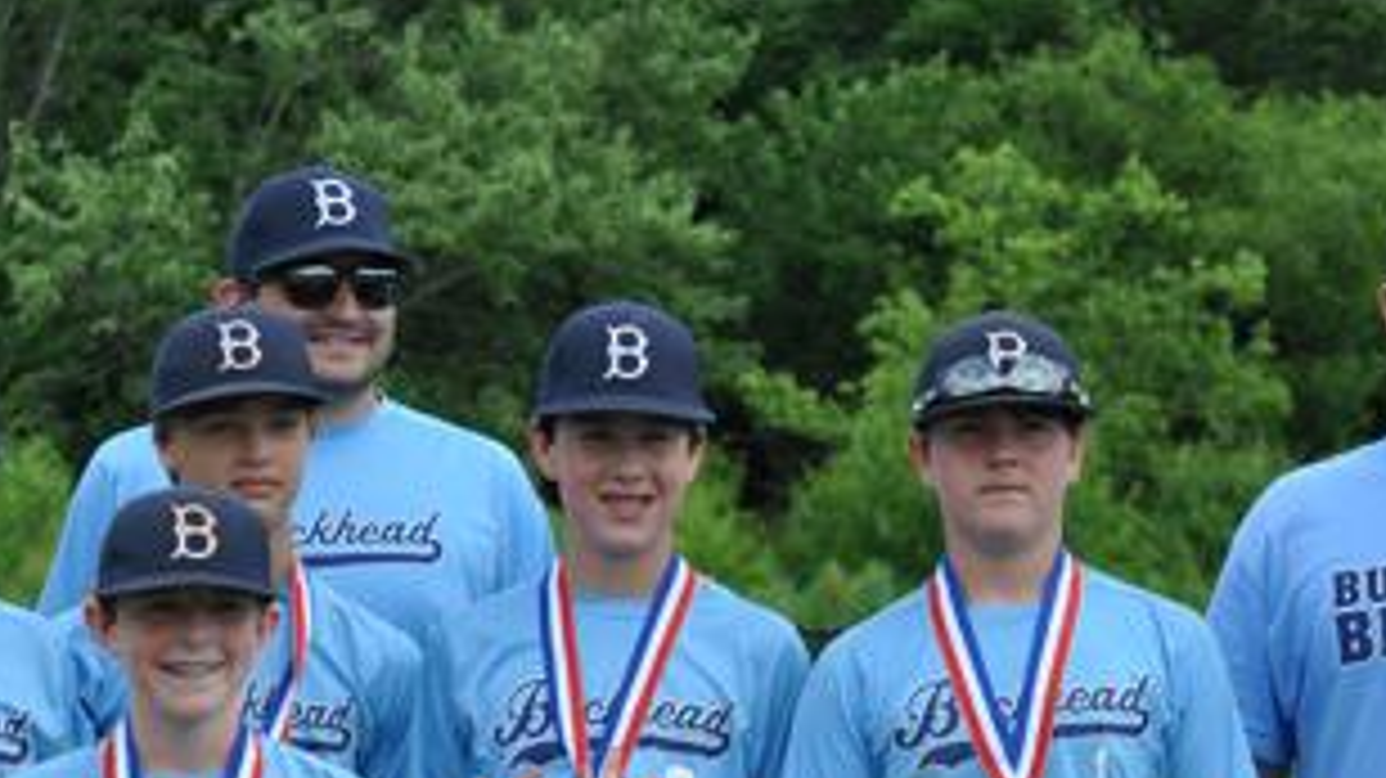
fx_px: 7862
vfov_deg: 5.6
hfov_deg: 10.1
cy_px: 875
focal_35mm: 214
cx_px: 603
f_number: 8
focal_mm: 70
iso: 200
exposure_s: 1/250
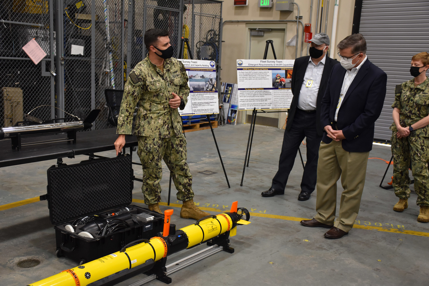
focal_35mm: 40
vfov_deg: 33.0
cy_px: 143
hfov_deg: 47.9
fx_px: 483
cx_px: 214
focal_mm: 27
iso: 640
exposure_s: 1/60
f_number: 4
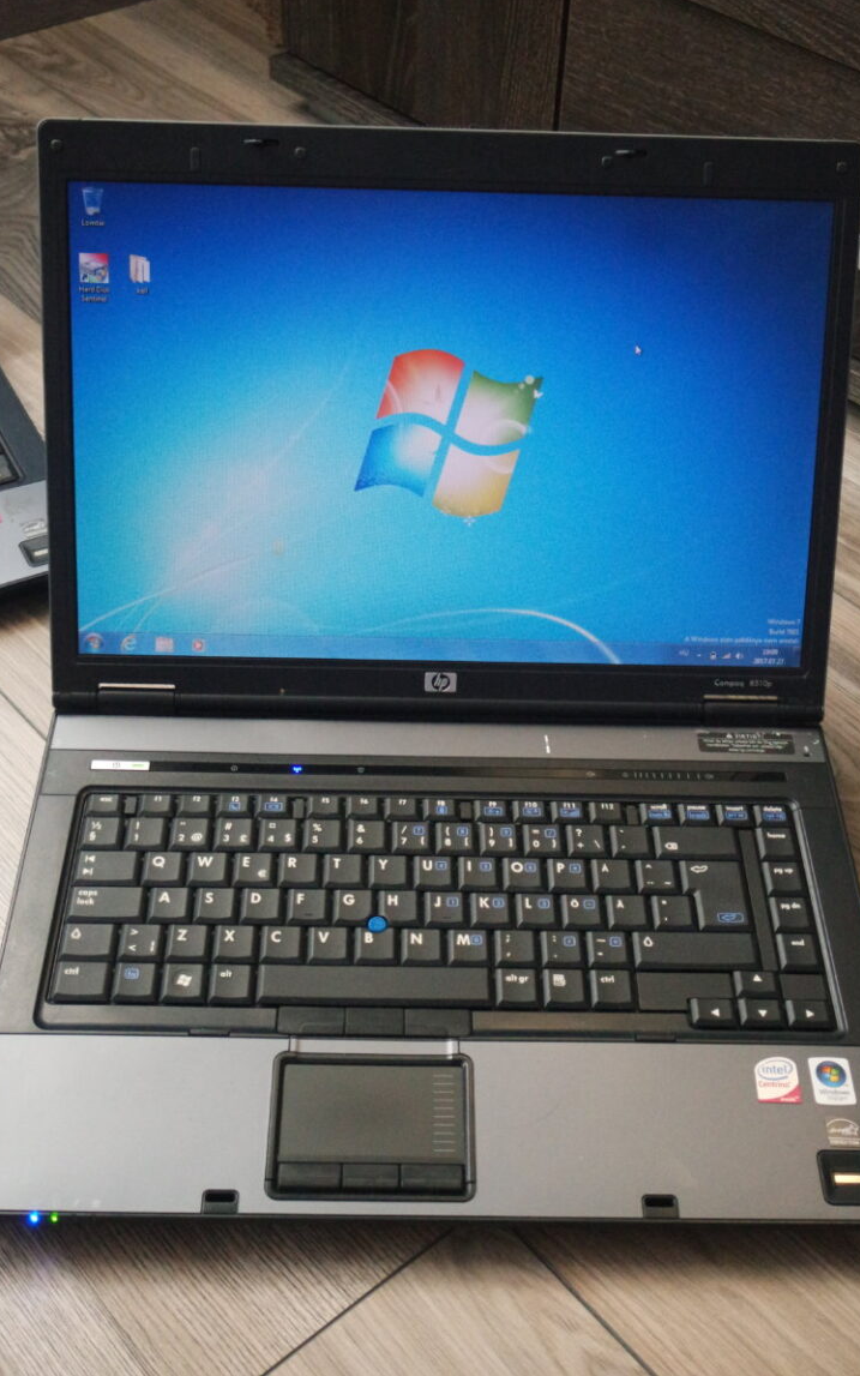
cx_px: 432
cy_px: 686
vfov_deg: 45.3
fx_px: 1650
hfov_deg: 29.2
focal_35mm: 44
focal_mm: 16
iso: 3200
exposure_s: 1/50
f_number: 4
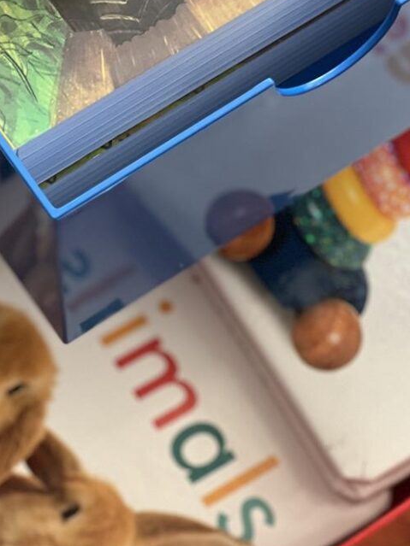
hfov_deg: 8.0
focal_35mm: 185
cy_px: 139
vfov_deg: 10.7
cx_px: 177
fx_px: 2923
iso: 250
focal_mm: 9
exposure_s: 1/40
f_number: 2.8
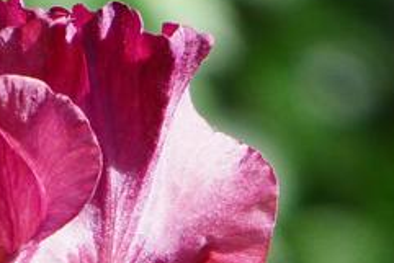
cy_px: 416
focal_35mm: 1274
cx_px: 33
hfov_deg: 1.6
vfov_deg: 1.1
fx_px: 13952
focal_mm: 205
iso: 1000
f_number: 6.3
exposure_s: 1/320
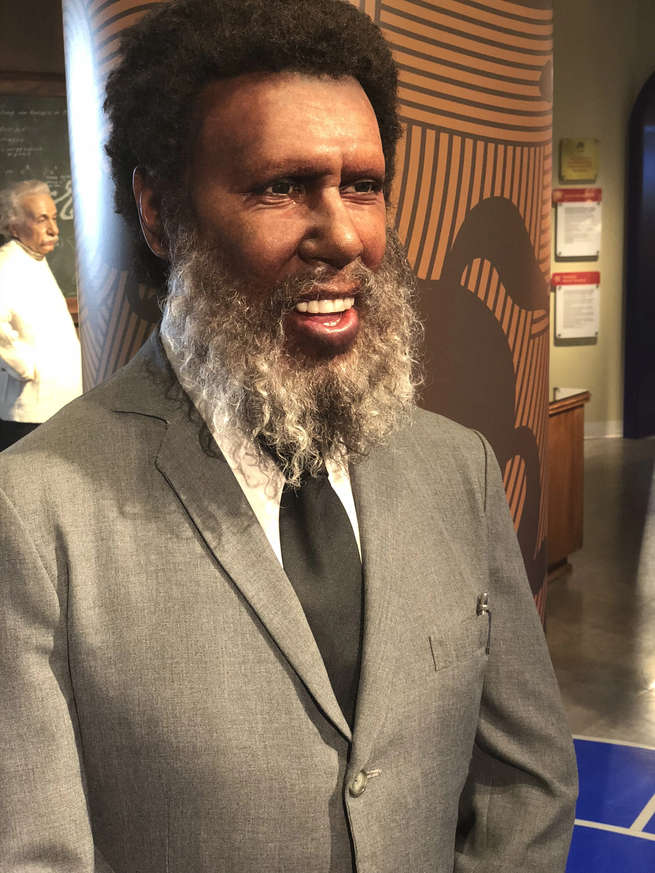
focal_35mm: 52
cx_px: 328
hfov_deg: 28.0
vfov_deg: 36.8
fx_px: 1312
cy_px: 436
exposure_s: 1/9
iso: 160
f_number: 2.4
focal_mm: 6
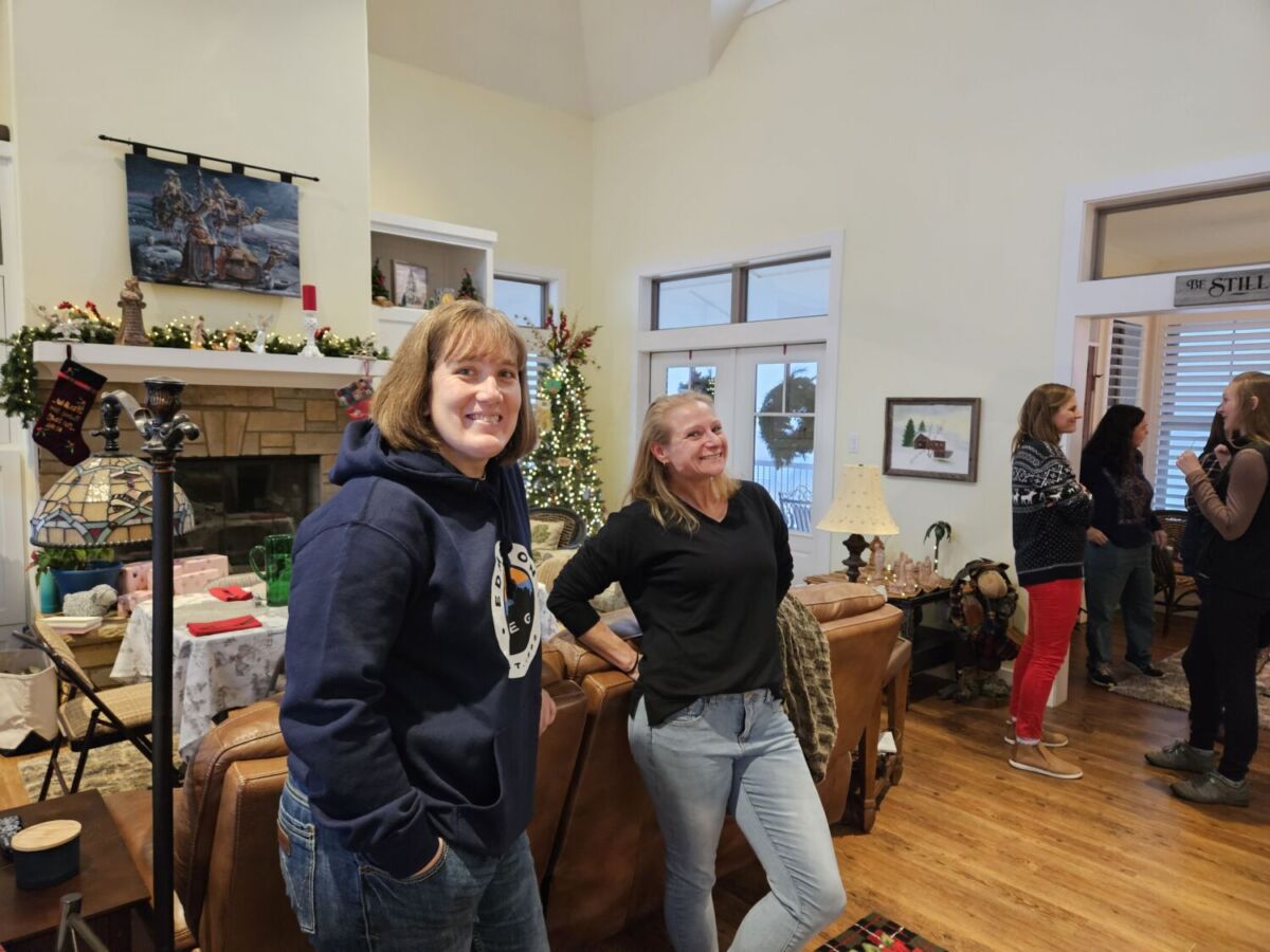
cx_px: 635
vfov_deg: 58.9
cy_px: 476
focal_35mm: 23
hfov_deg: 73.9
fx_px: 844
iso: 1000
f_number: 1.8
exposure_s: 1/120
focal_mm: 5.4
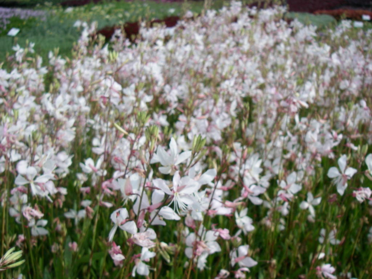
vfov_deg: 37.7
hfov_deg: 49.0
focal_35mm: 38
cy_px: 140
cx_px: 186
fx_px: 408
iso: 64
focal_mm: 6.3
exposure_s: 1/500
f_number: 3.3
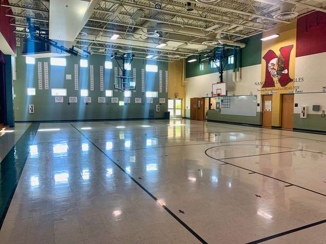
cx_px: 163
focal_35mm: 26
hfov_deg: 67.3
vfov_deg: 53.0
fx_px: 245
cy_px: 122
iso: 64
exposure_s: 1/120
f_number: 1.8
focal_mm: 4.25
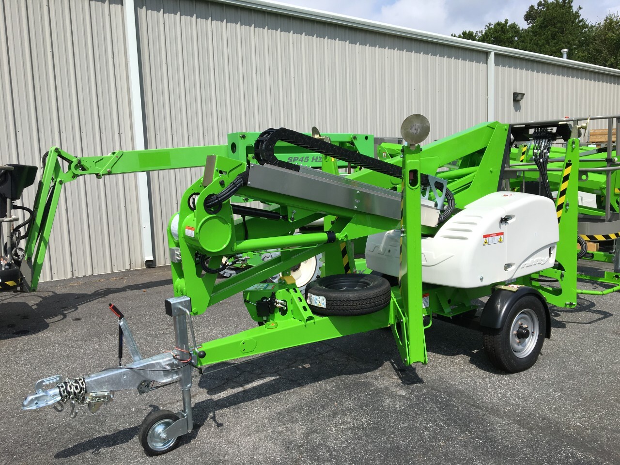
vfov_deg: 48.2
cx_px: 310
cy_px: 232
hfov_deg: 61.7
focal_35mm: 29
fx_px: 519
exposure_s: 1/2079
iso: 25
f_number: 2.2
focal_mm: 4.15
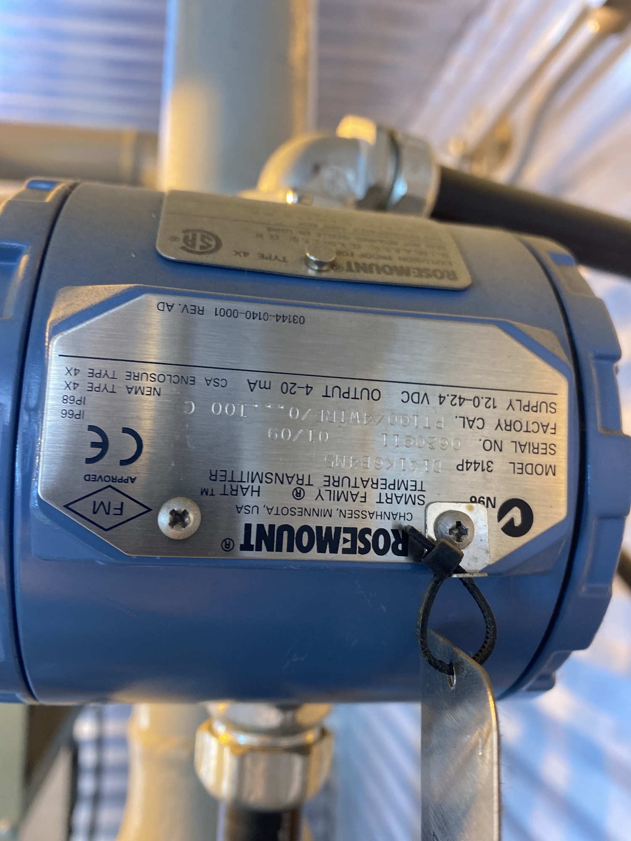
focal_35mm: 26
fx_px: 632
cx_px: 316
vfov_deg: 67.3
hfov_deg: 53.1
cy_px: 420
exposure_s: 1/60
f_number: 1.8
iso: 250
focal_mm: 4.25
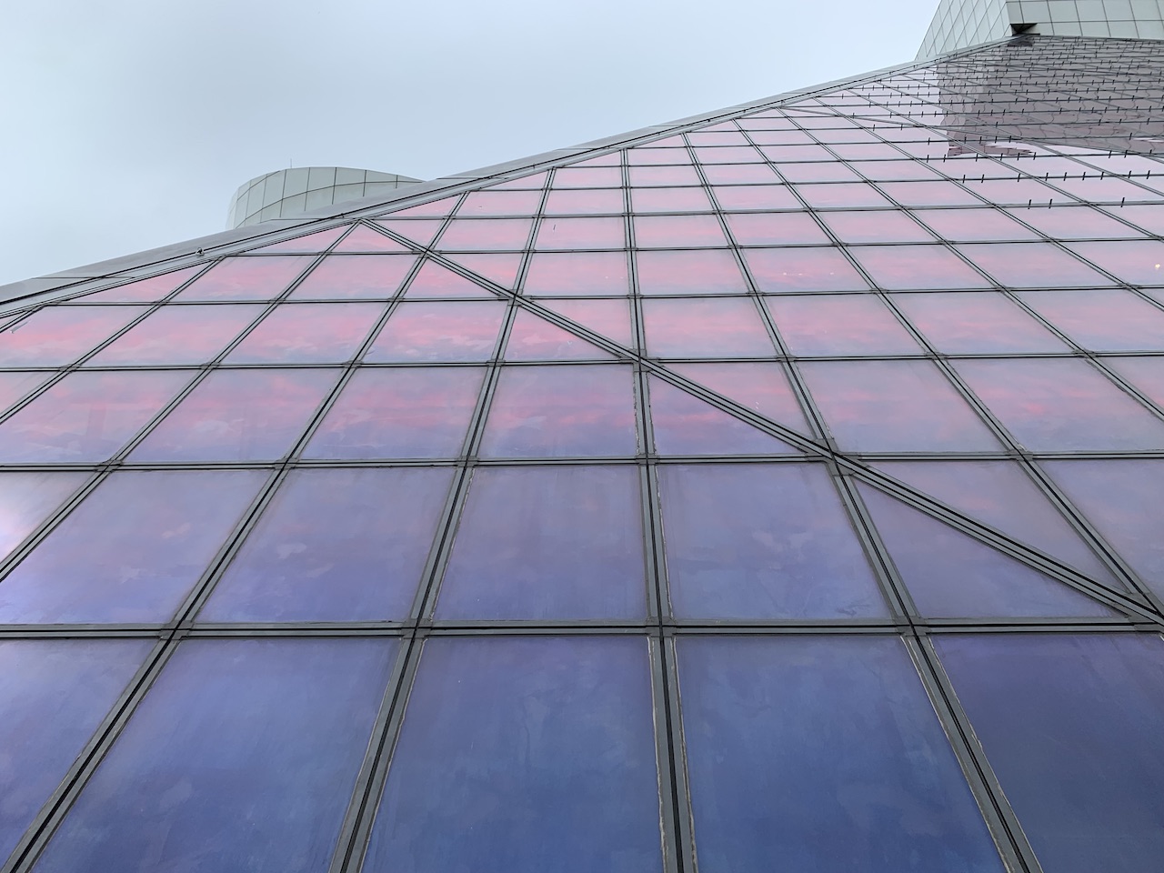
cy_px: 436
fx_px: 874
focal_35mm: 26
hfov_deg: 67.3
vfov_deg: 53.1
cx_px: 582
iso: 25
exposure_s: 1/1406
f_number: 1.8
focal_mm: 4.25
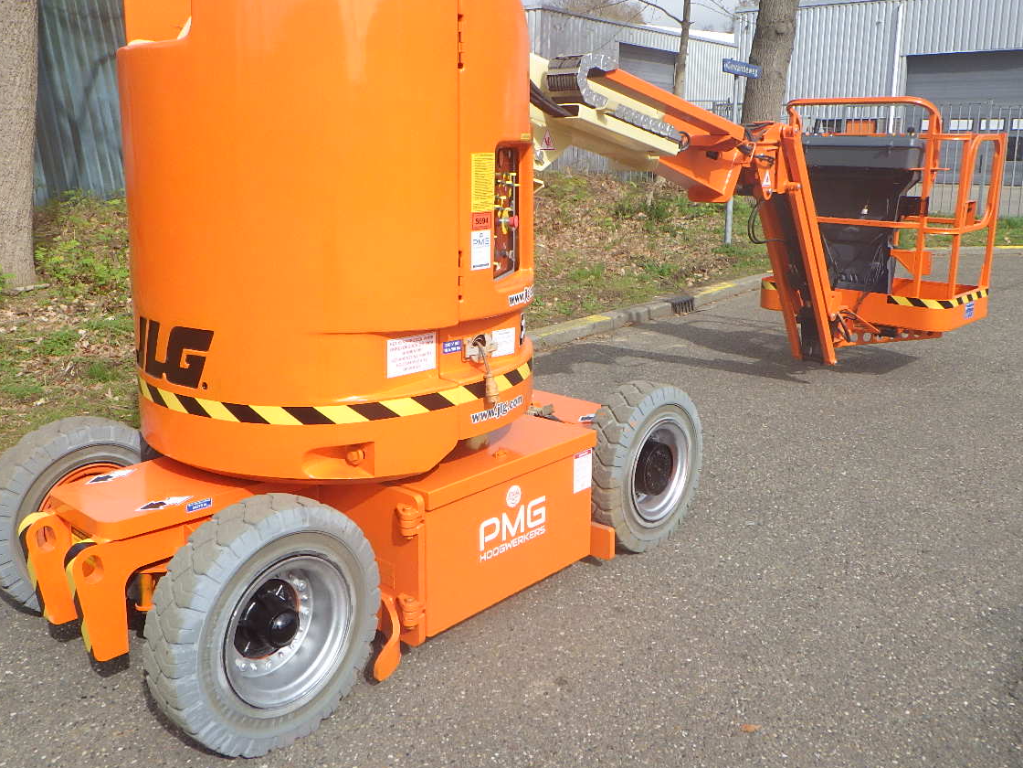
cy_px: 342
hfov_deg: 56.7
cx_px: 469
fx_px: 946
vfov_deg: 44.1
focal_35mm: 32
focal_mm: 5
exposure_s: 1/640
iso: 125
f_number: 4.2
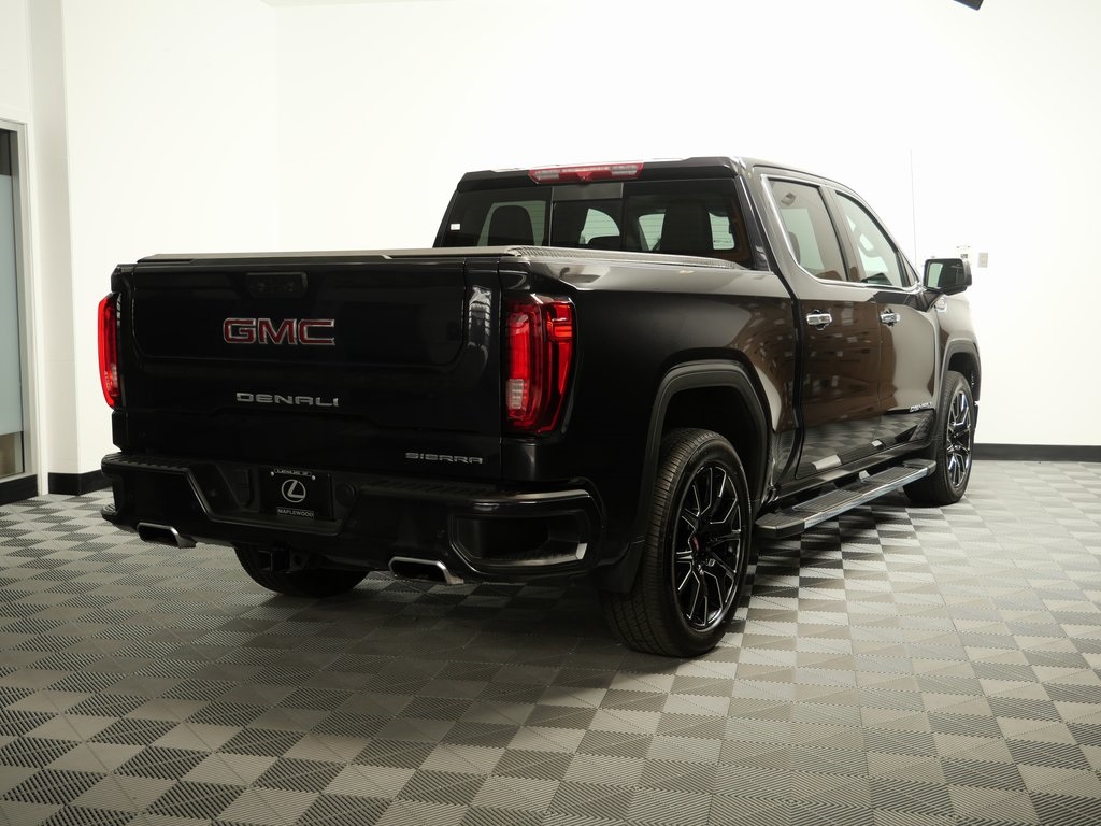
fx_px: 1145
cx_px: 550
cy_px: 413
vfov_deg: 39.7
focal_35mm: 36
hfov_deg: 51.4
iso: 250
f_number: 4
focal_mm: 18
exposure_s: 1/200
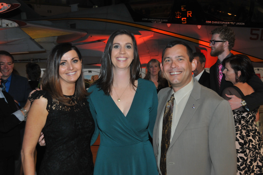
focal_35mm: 48
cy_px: 88
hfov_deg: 41.2
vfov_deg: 28.0
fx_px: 350
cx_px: 132
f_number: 5.6
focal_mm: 32
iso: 1000
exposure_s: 1/60
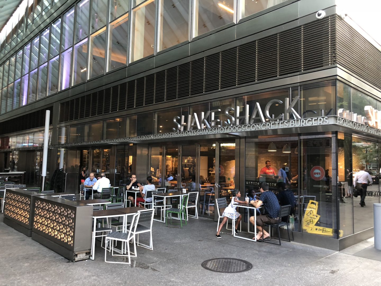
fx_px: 308
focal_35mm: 28
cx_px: 190
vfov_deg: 49.7
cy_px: 143
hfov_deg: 63.4
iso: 40
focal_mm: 4
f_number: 1.8
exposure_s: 1/15
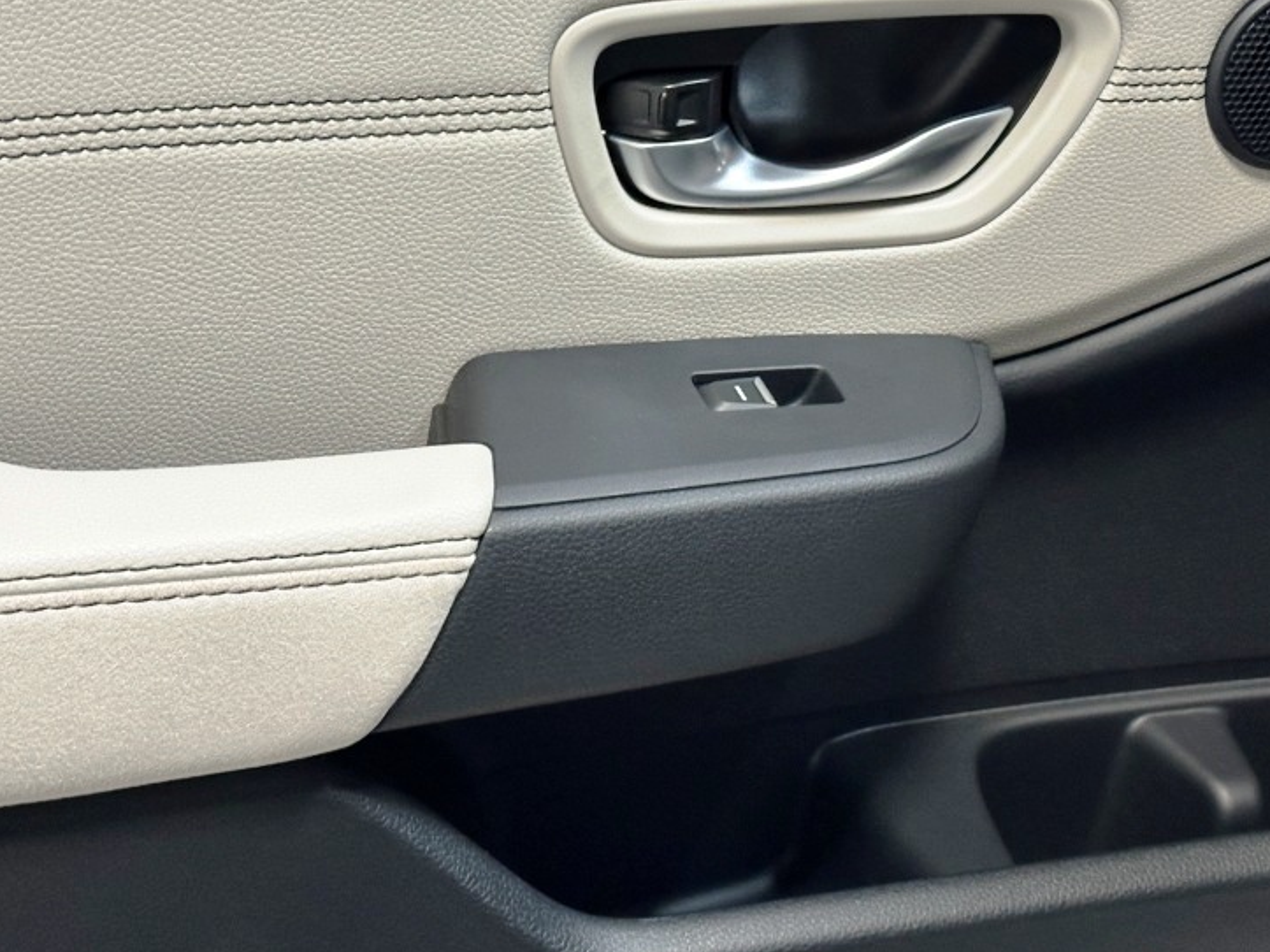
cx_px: 748
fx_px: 2494
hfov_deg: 28.5
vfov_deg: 21.5
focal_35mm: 68
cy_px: 325
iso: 400
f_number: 1.78
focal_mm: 6.86
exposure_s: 1/40
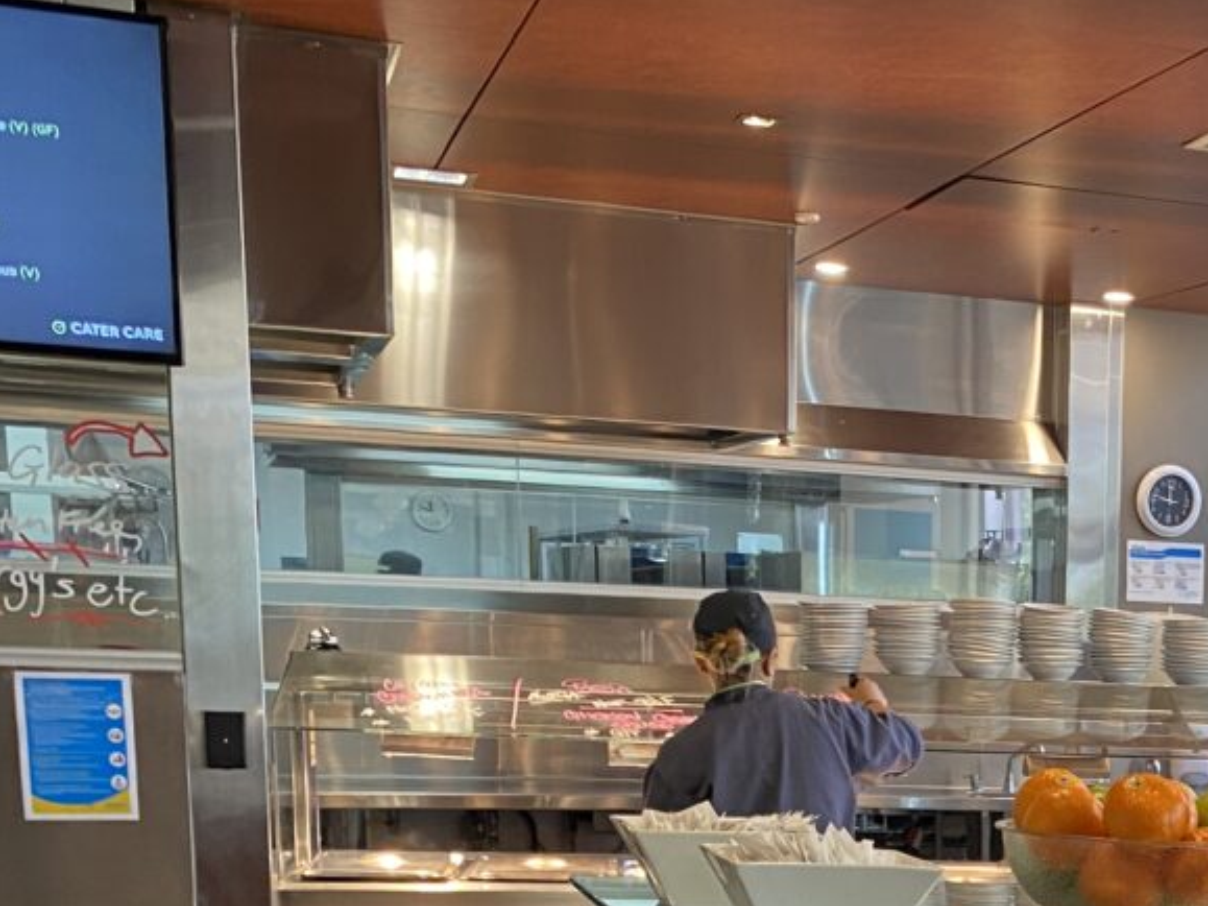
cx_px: 1262
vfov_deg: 19.7
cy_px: 1161
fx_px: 2407
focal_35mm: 69
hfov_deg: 26.4
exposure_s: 1/50
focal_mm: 4.25
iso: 100
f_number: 1.8
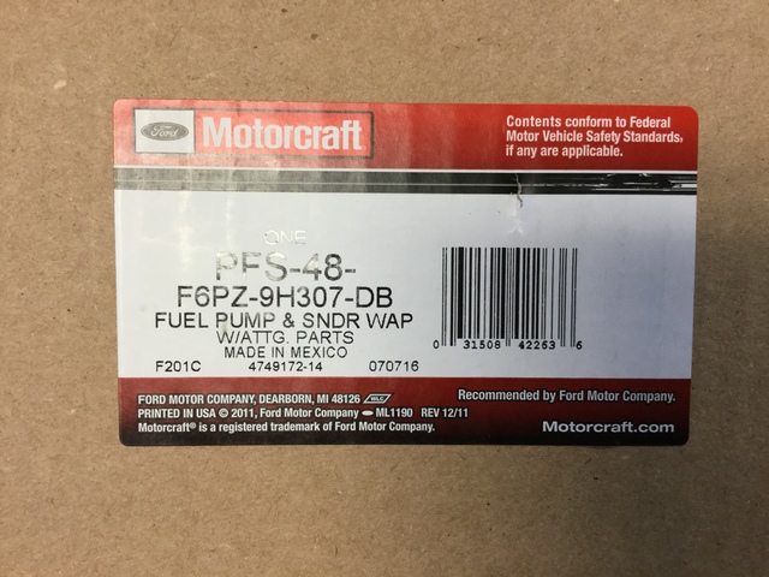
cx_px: 384
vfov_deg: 45.4
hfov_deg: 58.4
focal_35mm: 31
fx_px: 689
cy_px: 288
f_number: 2.4
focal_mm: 3.3
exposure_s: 1/30
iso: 64
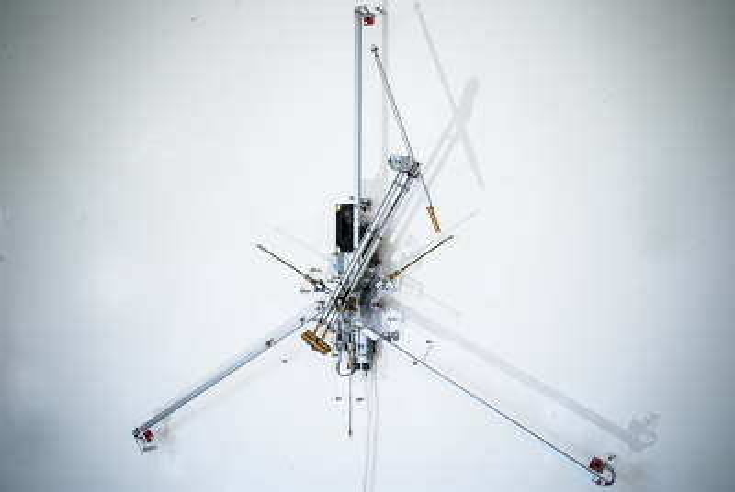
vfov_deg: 27.1
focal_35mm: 50
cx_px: 368
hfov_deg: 39.5
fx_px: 1022
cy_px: 246
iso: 320
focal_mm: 50
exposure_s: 1/640
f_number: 3.2
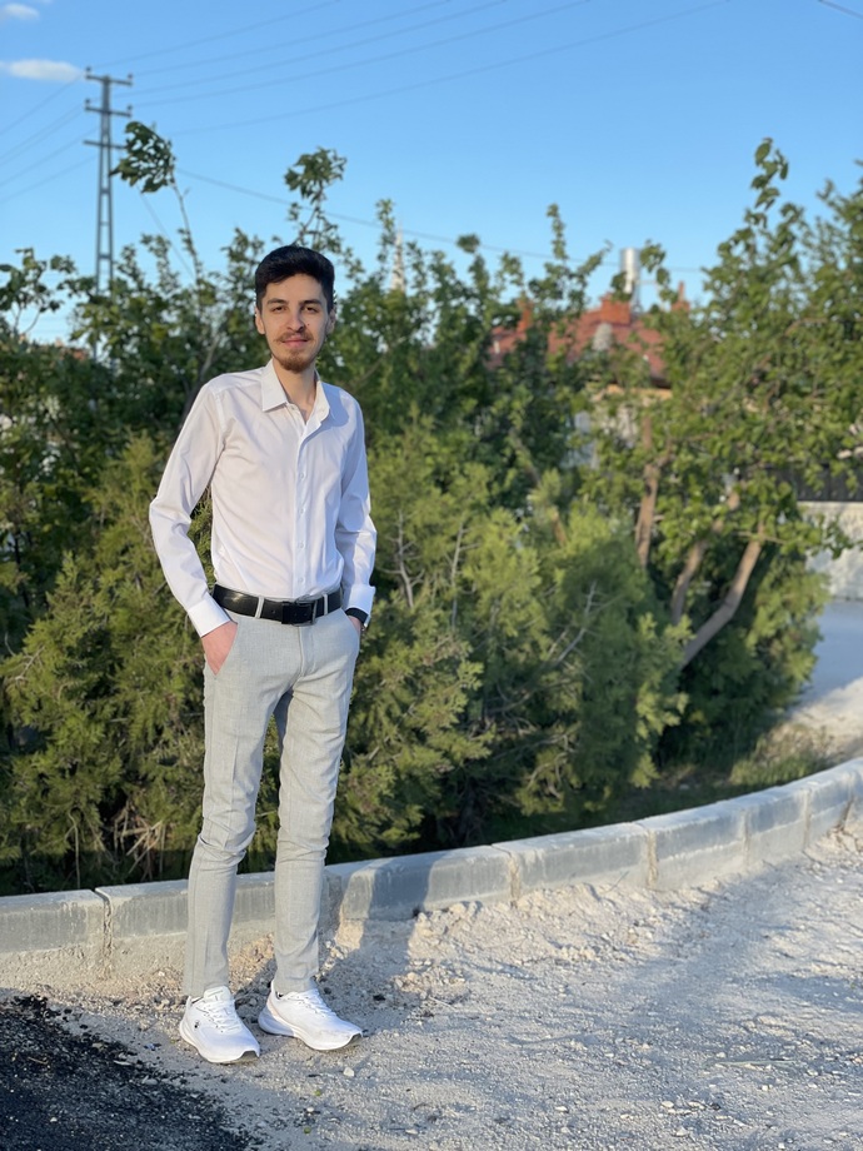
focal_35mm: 52
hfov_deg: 28.0
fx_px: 1729
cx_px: 432
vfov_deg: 36.8
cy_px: 576
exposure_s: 1/436
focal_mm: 6
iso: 32
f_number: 2
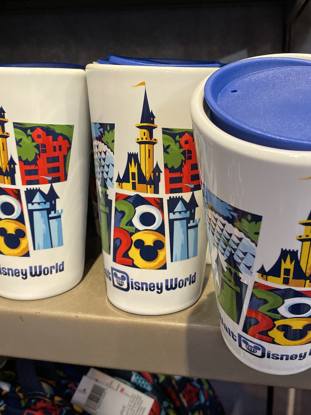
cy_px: 182
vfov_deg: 50.0
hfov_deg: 38.6
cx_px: 171
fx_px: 443
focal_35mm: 37
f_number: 1.8
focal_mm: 4.25
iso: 500
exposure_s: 1/60
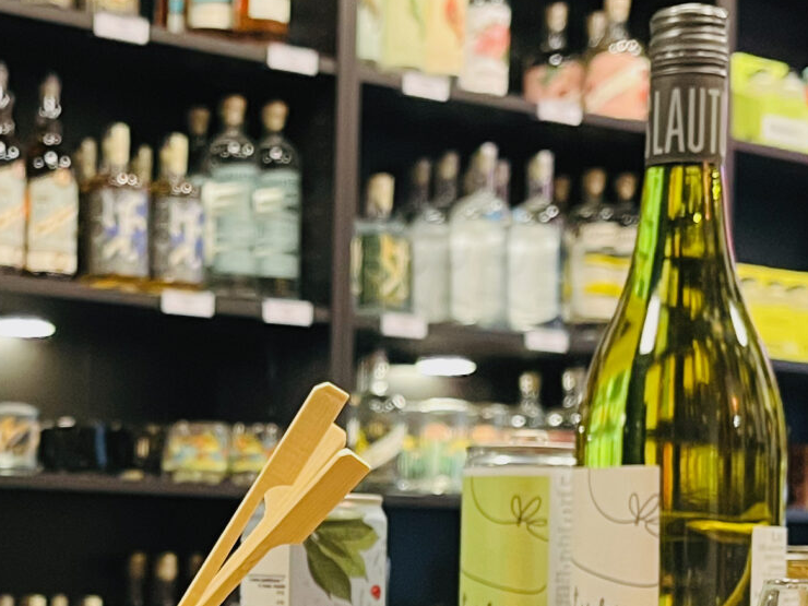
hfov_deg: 21.3
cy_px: 518
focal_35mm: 90
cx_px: 98
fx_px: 2101
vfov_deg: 16.3
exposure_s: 1/60
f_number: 1.6
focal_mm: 5.1
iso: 320
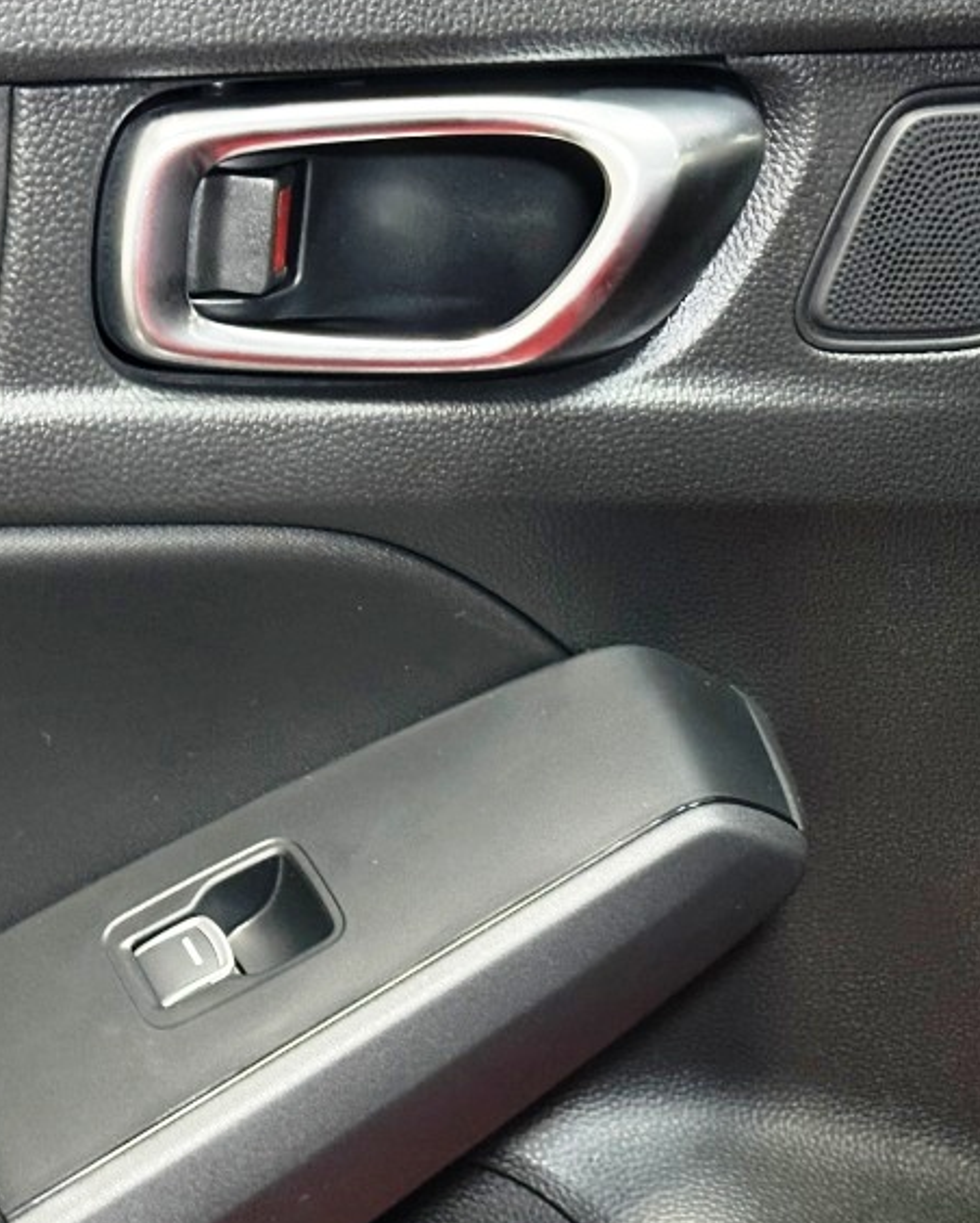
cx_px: 265
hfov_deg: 18.0
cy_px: 700
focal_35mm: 85
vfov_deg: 22.4
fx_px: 3078
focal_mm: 6.86
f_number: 1.78
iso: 640
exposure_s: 1/30
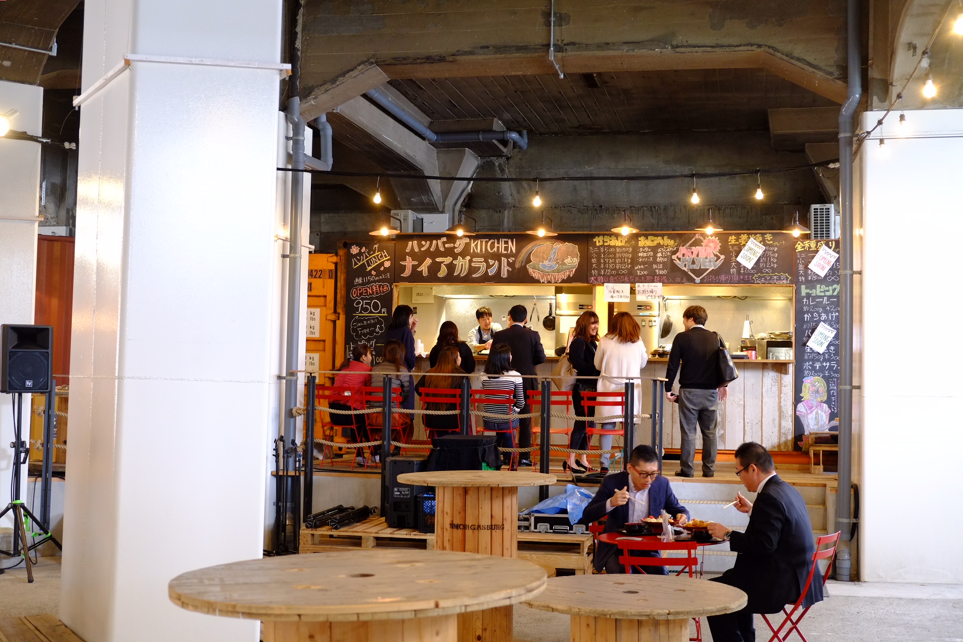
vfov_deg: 31.2
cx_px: 482
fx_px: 1150
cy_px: 321
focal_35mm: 43
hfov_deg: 45.4
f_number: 3.2
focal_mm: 28.9
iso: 1250
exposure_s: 1/38
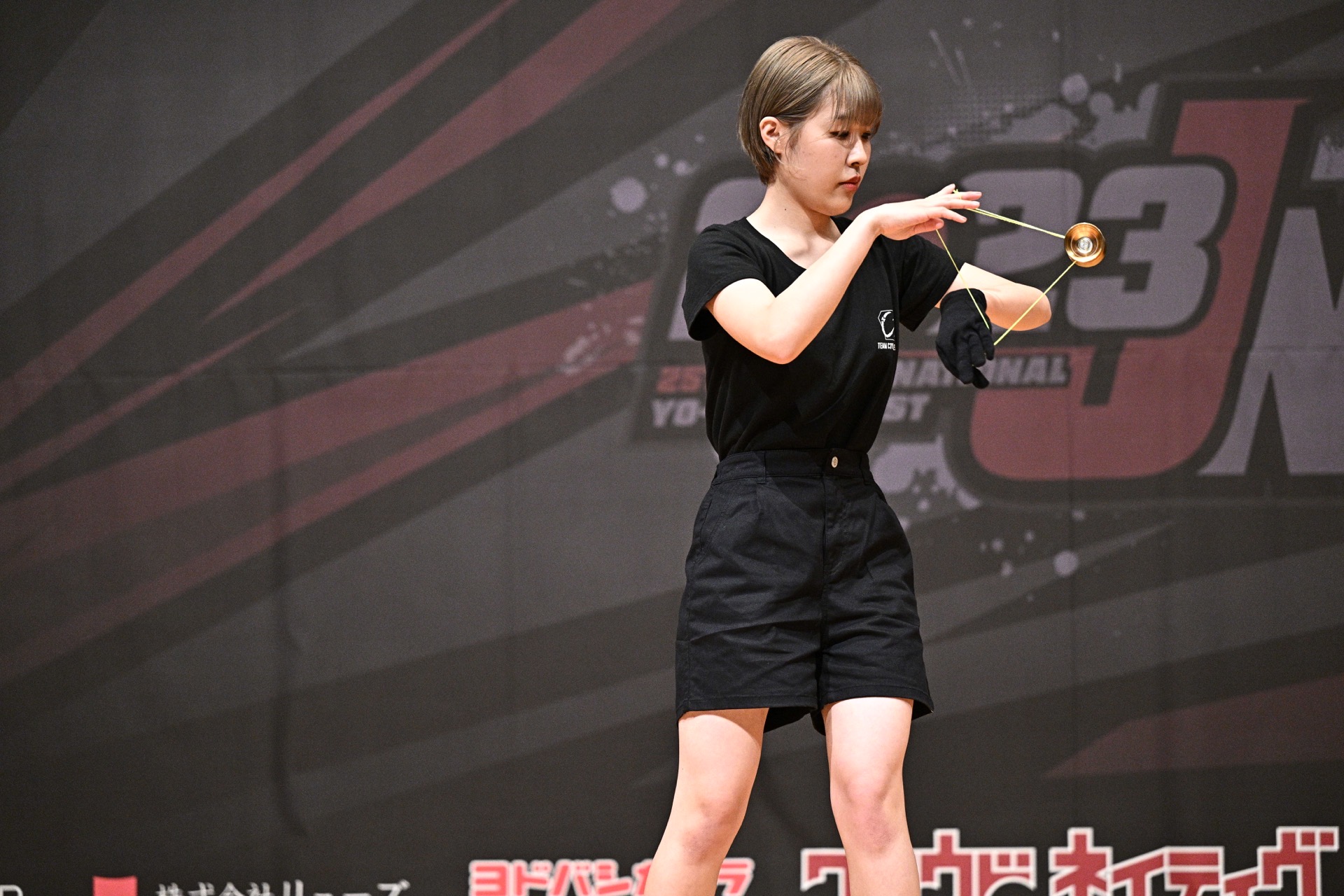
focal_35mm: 115
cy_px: 448
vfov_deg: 11.9
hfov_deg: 17.8
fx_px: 4293
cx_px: 672
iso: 6400
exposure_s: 1/640
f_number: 2.8
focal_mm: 115
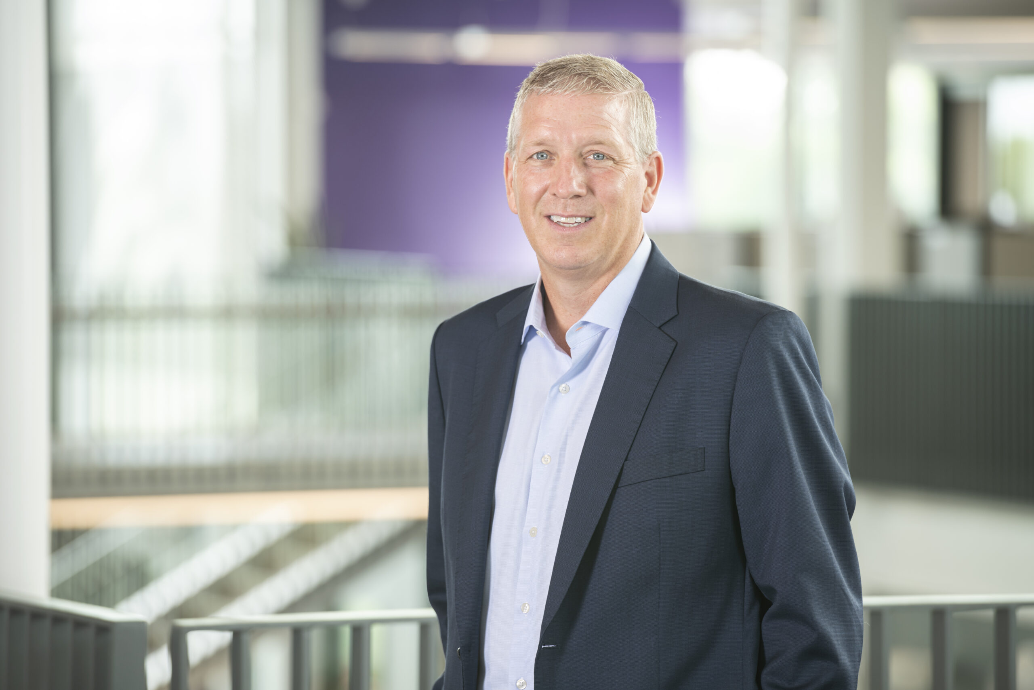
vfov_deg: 6.9
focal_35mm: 200
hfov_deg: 10.3
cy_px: 345
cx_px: 517
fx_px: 5744
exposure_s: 1/20
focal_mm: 200
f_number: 5.6
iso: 160
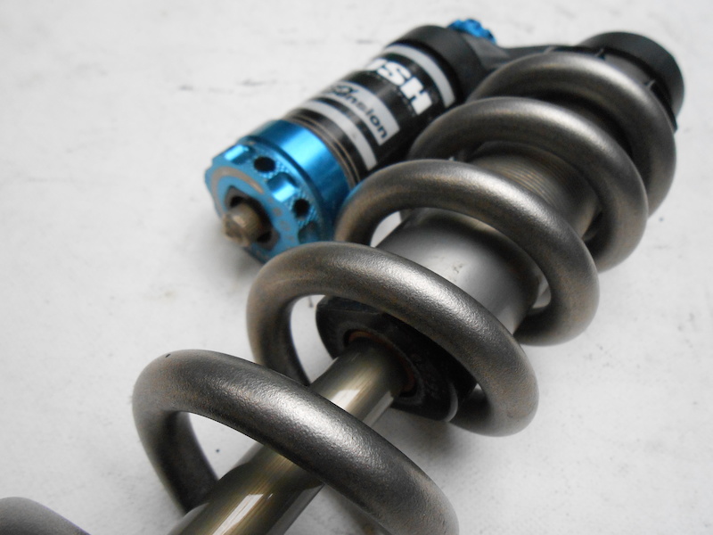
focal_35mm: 26
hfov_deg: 67.3
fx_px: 536
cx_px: 356
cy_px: 268
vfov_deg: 53.1
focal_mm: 4.6
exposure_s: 1/250
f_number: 3.5
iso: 400
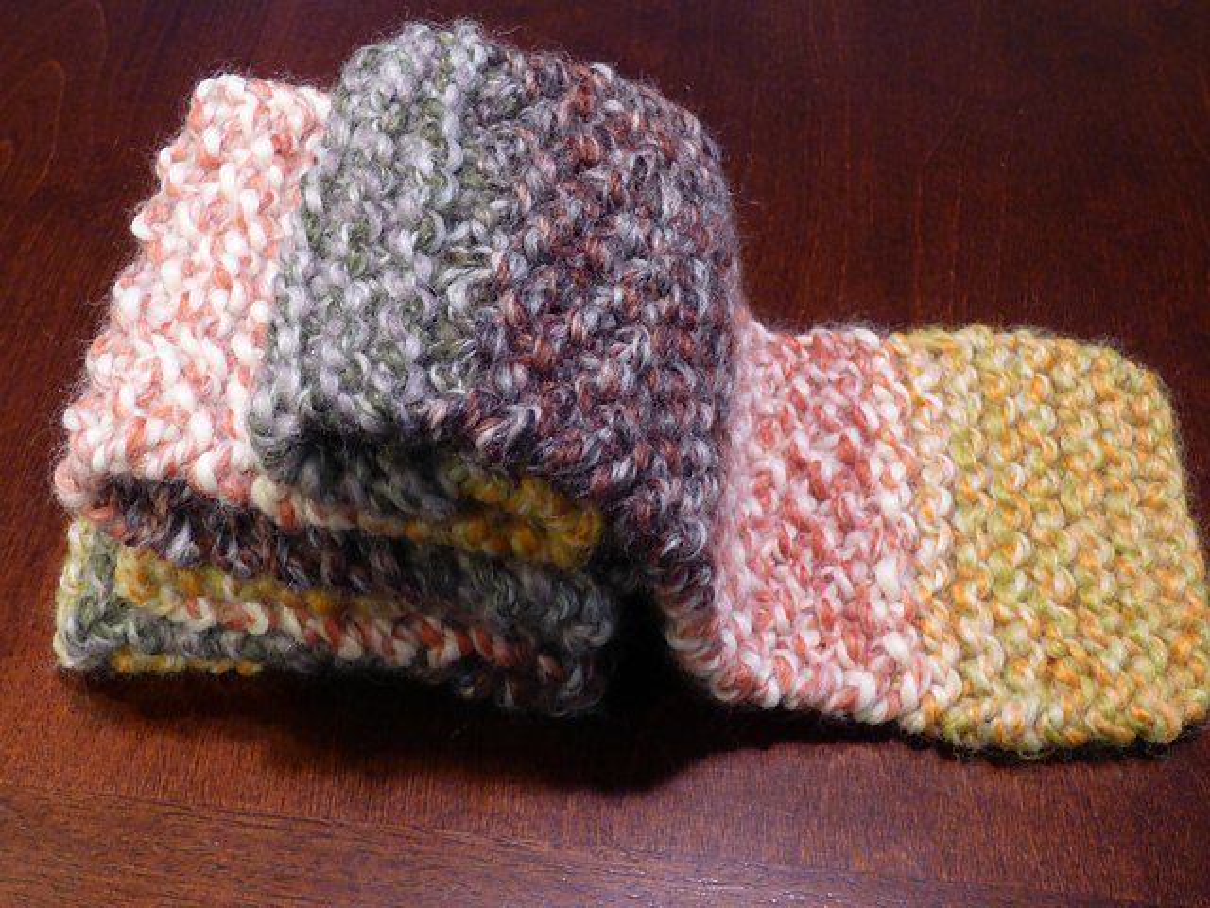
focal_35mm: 45
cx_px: 605
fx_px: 1573
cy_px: 454
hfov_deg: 42.1
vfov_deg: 32.2
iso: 400
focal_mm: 7.79
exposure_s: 1/6
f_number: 3.7
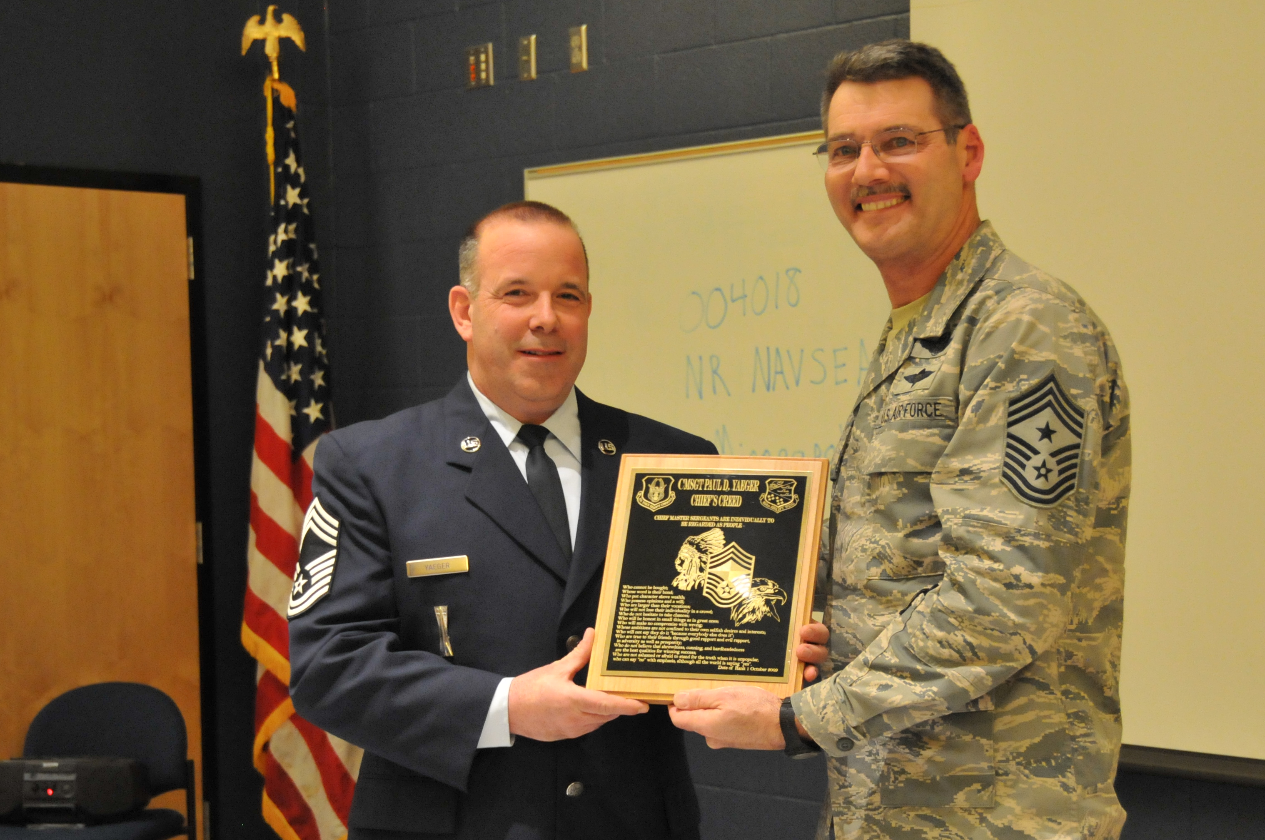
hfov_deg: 28.1
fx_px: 2527
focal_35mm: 72
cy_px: 582
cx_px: 656
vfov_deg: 18.8
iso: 1600
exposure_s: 1/15
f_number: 4.2
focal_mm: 34
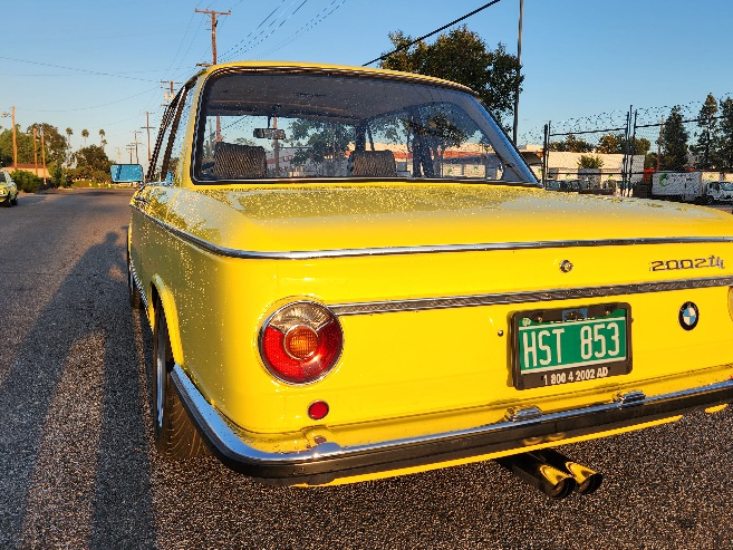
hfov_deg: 63.4
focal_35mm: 28
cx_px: 374
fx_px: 593
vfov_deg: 49.7
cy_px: 260
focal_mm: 5.4
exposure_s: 1/625
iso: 20
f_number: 1.8
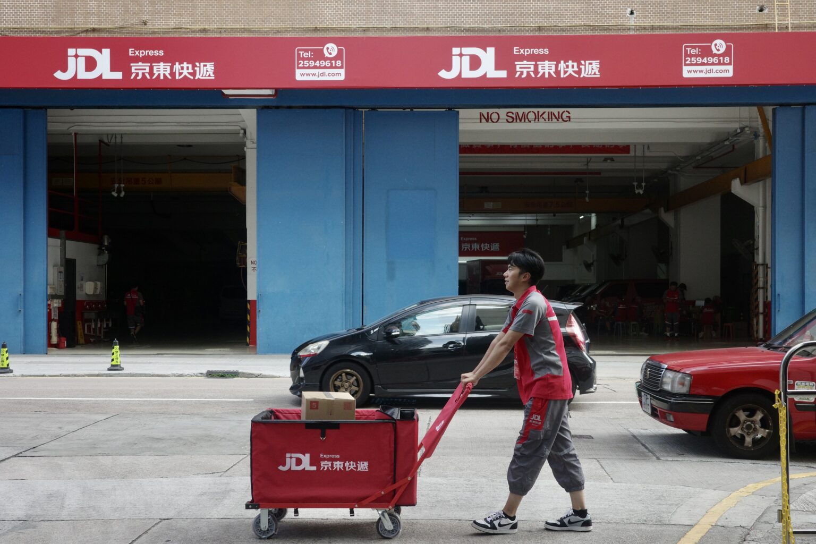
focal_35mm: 40
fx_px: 907
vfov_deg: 33.4
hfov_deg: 48.5
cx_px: 408
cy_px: 272
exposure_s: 1/400
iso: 640
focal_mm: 26
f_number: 5
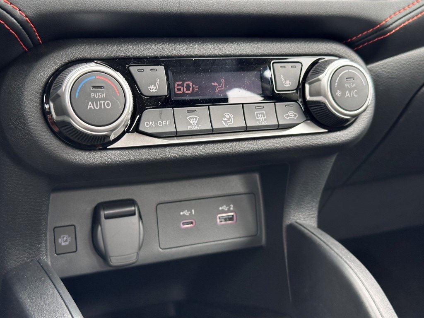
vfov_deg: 30.3
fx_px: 588
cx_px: 212
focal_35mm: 48
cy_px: 159
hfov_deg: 39.7
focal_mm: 6.86
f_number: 1.78
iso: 80
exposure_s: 1/85
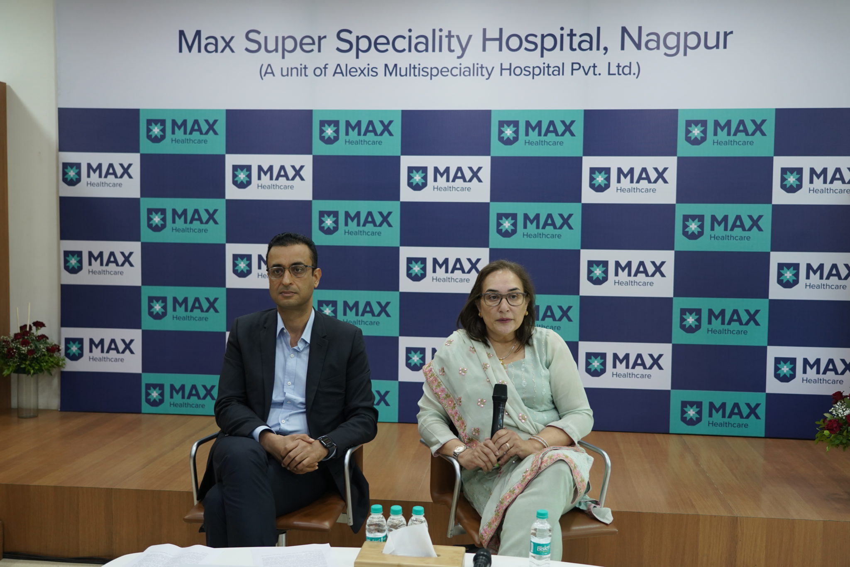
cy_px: 284
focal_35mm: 37
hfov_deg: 51.9
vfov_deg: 35.9
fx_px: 873
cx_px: 425
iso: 1250
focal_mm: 37
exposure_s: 1/100
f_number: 4
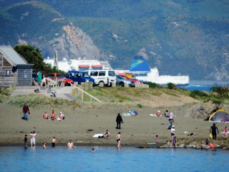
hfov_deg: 2.5
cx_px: 114
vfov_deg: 1.9
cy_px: 86
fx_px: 5295
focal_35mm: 800
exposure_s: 1/1000
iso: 140
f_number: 5.2
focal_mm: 142.6
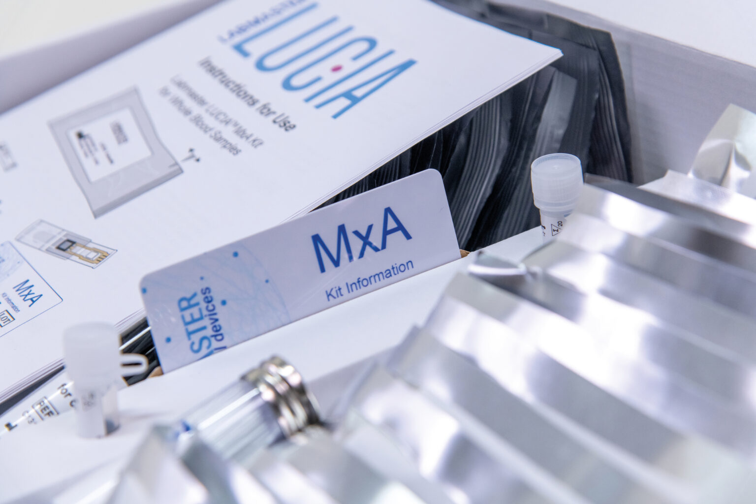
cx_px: 378
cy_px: 252
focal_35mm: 100
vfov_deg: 13.7
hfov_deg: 20.4
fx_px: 2100
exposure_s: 1/200
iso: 400
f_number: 7.1
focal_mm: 100
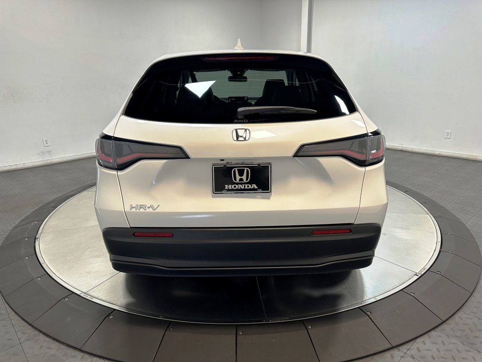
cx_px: 241
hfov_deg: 71.6
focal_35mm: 24
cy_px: 181
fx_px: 334
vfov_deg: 56.8
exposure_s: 1/60
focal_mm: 6.86
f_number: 1.78
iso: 200
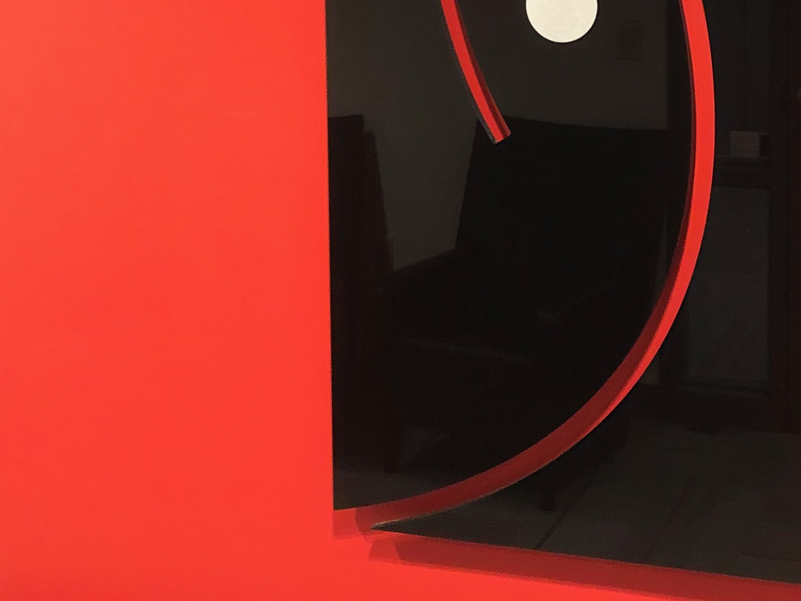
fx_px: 1458
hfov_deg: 29.8
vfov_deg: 22.3
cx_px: 673
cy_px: -19
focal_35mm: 63
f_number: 1.8
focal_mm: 4
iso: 100
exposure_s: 1/8
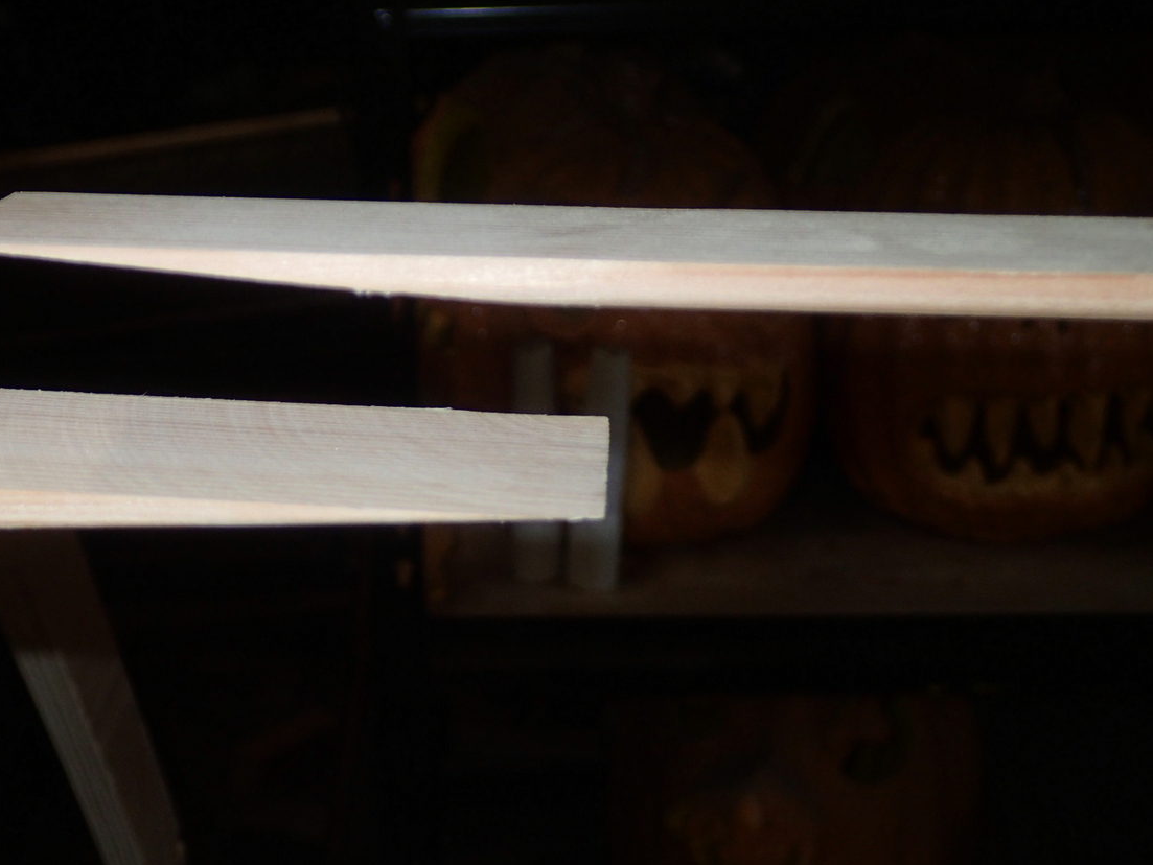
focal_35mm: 58
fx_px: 1933
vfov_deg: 25.1
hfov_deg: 32.7
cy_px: 567
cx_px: 327
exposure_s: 1/40
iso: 200
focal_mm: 7.34
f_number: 8
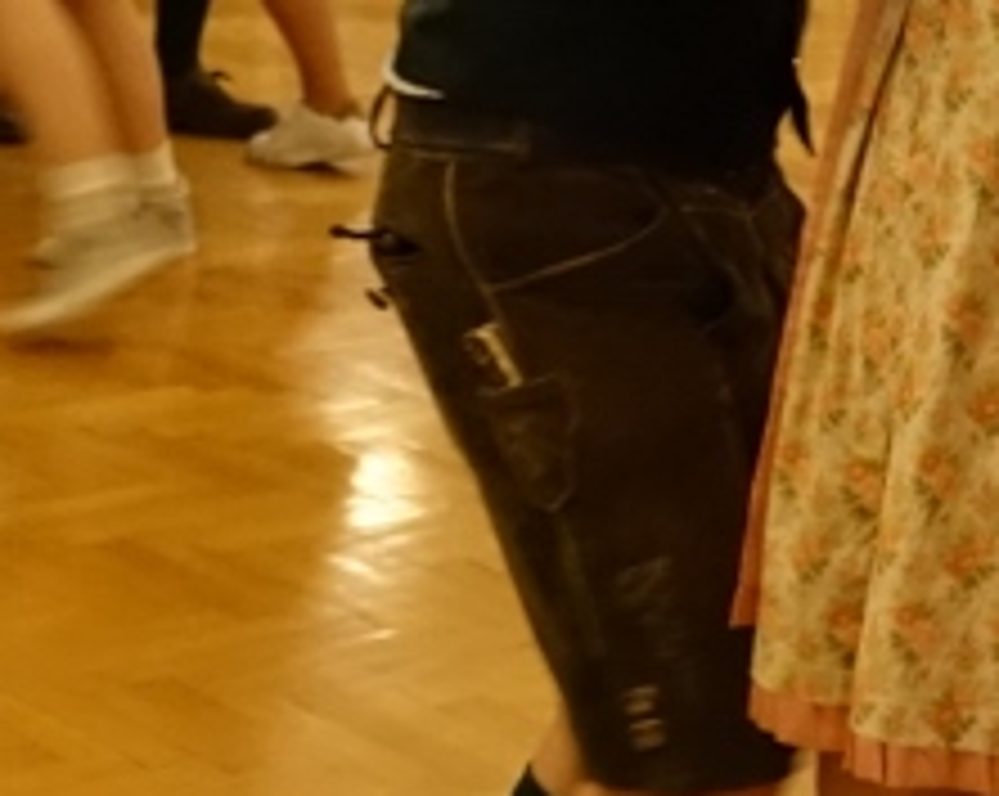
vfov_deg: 10.6
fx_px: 4222
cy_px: -124
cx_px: 284
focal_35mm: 143
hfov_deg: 13.5
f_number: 2.8
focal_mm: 12.03
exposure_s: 1/25
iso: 800
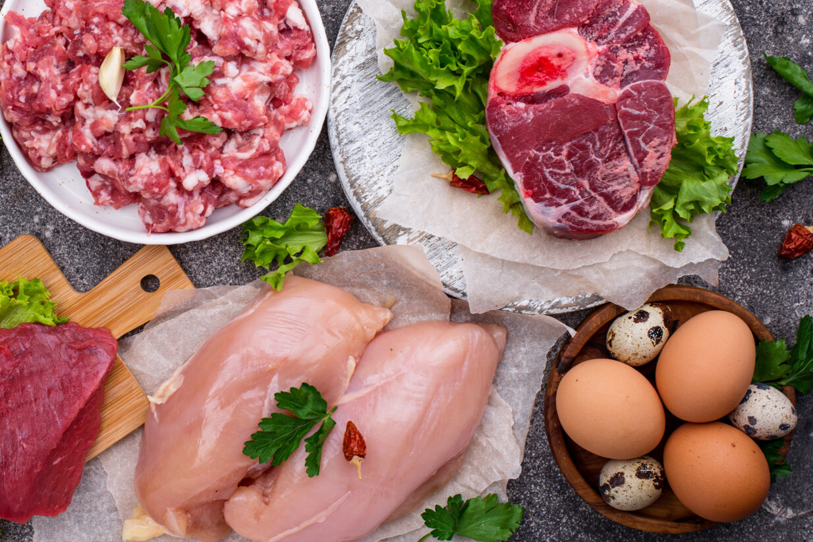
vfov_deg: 16.4
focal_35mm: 83
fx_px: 1875
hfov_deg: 24.1
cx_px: 169
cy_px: 203
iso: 100
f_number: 9
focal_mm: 50
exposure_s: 1/100
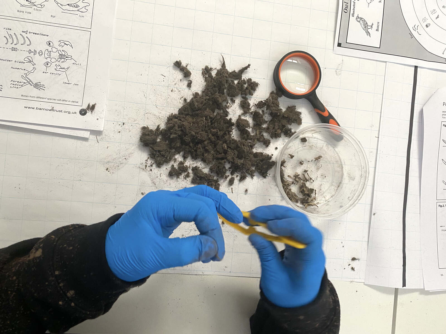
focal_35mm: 26
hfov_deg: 67.3
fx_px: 335
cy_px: 167
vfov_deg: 53.1
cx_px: 223
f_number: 1.8
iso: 160
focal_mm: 4.25
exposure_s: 1/60
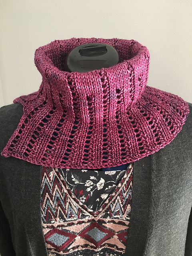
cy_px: 128
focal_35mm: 29
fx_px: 214
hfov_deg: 48.2
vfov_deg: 61.7
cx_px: 96
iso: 200
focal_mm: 4.15
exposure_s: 1/20
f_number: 2.2
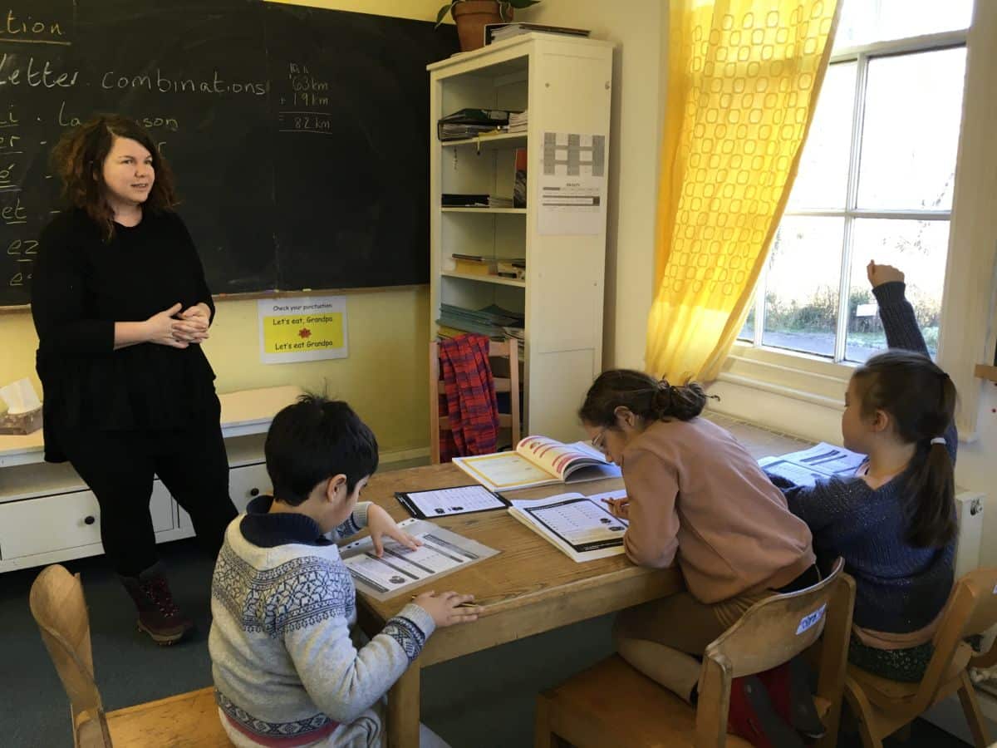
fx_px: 835
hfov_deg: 61.7
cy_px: 374
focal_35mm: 29
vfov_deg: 48.2
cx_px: 498
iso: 40
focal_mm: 4.15
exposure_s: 1/33
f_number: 2.2
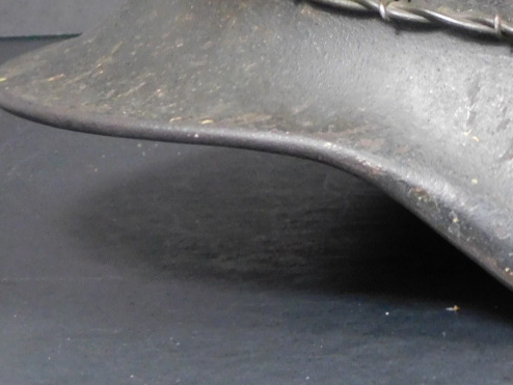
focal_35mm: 191
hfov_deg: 10.1
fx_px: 2832
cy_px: -160
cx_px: 717
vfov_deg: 7.7
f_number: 4
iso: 400
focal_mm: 10.4
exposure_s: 1/25
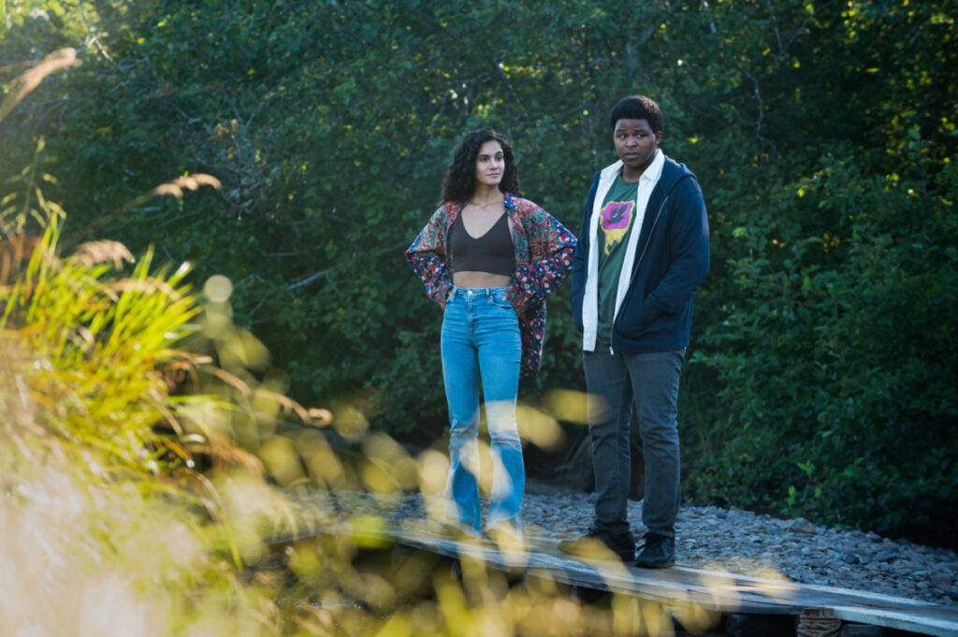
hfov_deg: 10.3
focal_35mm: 200
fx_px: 5318
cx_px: 479
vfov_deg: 6.9
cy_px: 318
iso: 400
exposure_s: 1/160
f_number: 5.6
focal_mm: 200
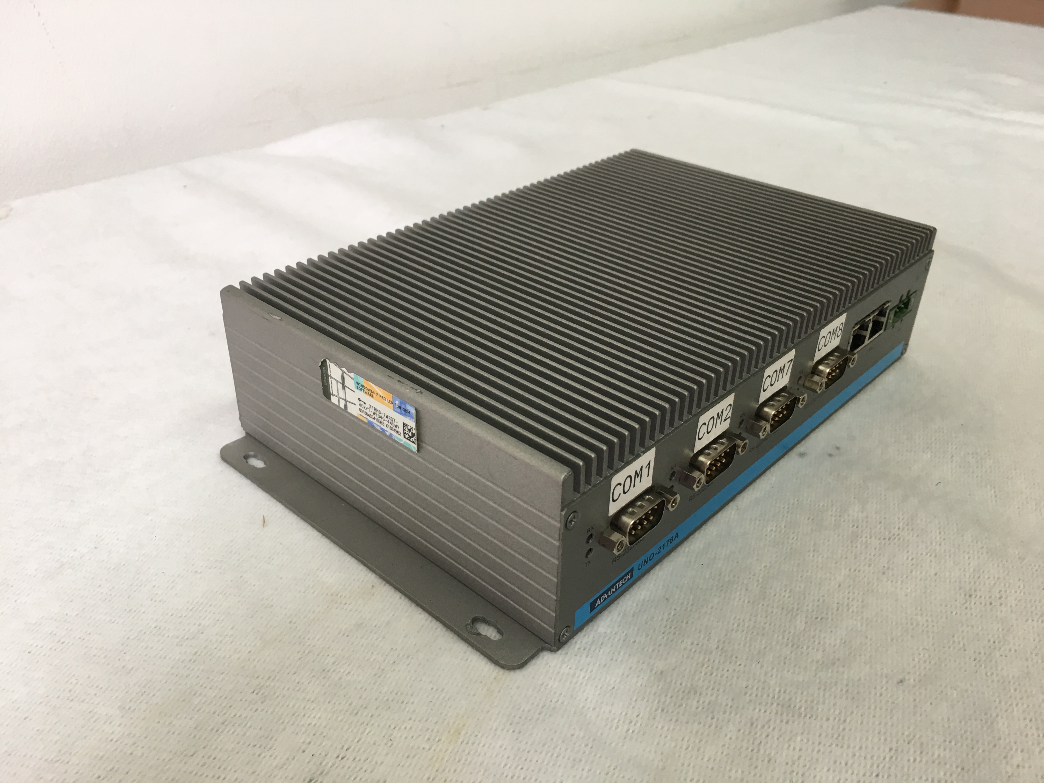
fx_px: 875
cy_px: 392
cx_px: 522
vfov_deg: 48.2
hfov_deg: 61.7
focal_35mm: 29
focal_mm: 4.15
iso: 32
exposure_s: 1/33
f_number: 2.2
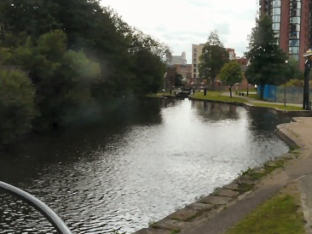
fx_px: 441
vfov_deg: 29.4
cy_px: 72
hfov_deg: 38.7
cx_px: 197
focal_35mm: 49
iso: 100
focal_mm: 4.6
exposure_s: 1/320
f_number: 5.6
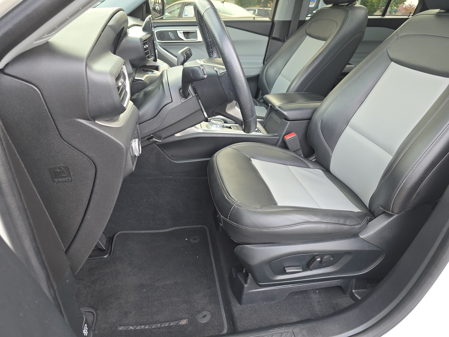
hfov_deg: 73.9
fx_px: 298
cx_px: 224
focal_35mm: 23
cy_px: 168
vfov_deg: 58.9
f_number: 1.7
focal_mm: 6.3
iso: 50
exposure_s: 1/180
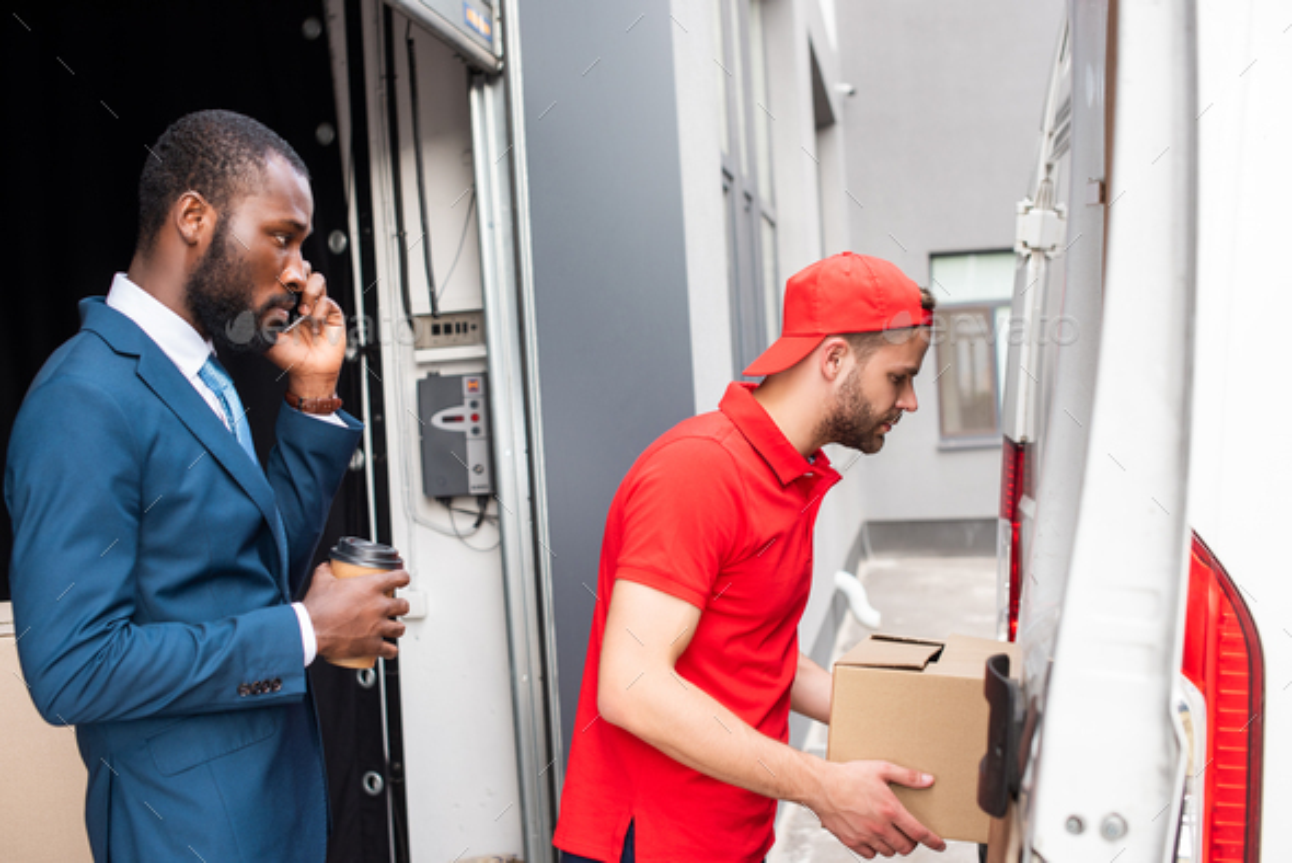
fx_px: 1795
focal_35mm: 50
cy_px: 432
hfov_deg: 39.6
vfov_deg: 27.0
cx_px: 646
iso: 250
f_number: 4
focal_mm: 50
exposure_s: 1/160
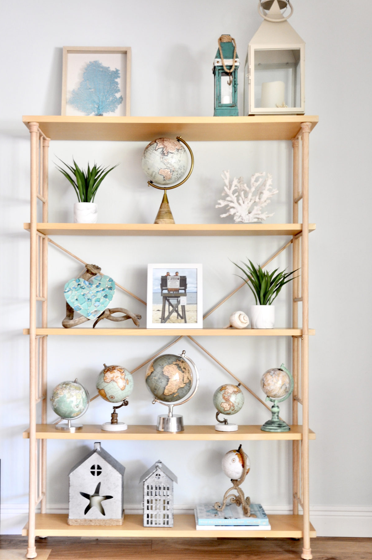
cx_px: 175
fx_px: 715
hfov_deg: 29.2
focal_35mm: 46
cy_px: 282
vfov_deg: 42.8
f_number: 5.6
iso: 400
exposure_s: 1/5
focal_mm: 28
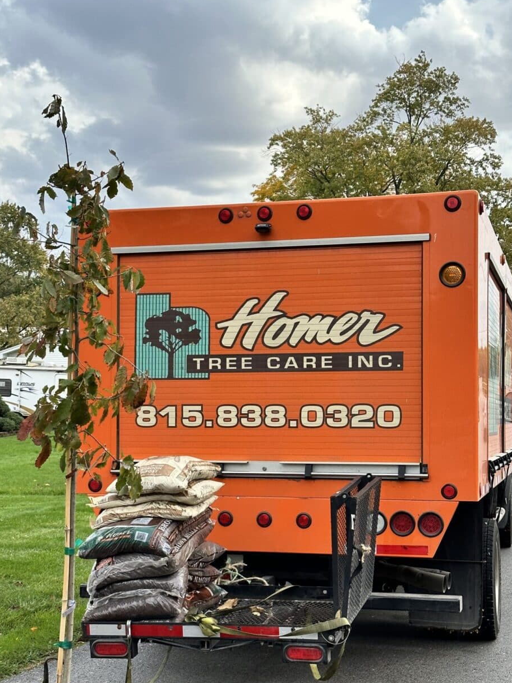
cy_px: 410
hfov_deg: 24.0
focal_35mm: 61
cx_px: 233
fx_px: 1204
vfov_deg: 31.6
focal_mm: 6.86
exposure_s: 1/1133
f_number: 1.78
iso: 64
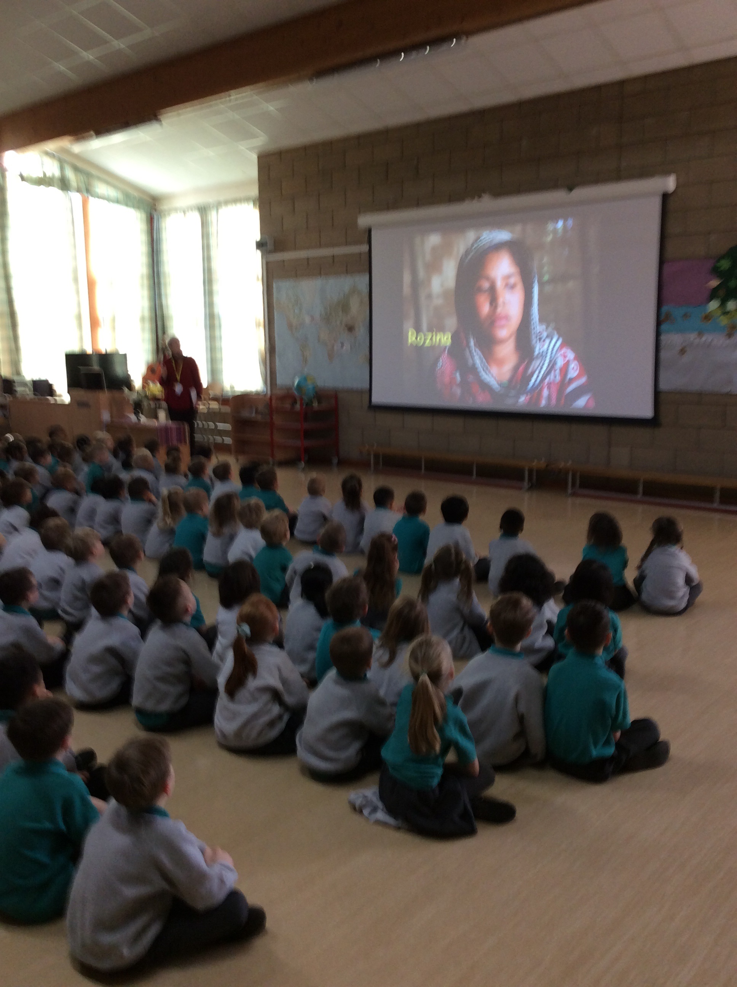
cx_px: 368
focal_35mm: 32
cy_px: 494
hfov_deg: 44.1
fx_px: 911
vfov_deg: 56.9
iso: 64
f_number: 2.4
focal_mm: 3.3
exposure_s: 1/25
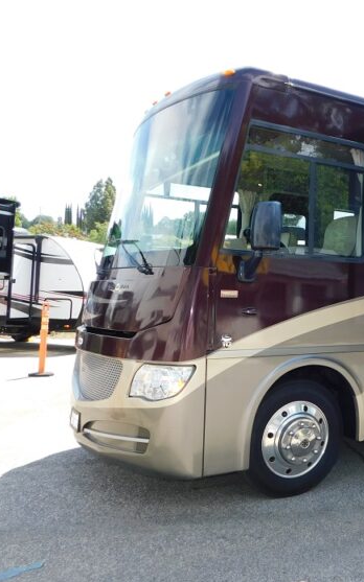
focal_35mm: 35
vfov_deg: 55.3
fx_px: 556
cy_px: 271
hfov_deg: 32.9
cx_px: 376
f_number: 3
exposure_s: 1/500
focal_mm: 4
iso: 125
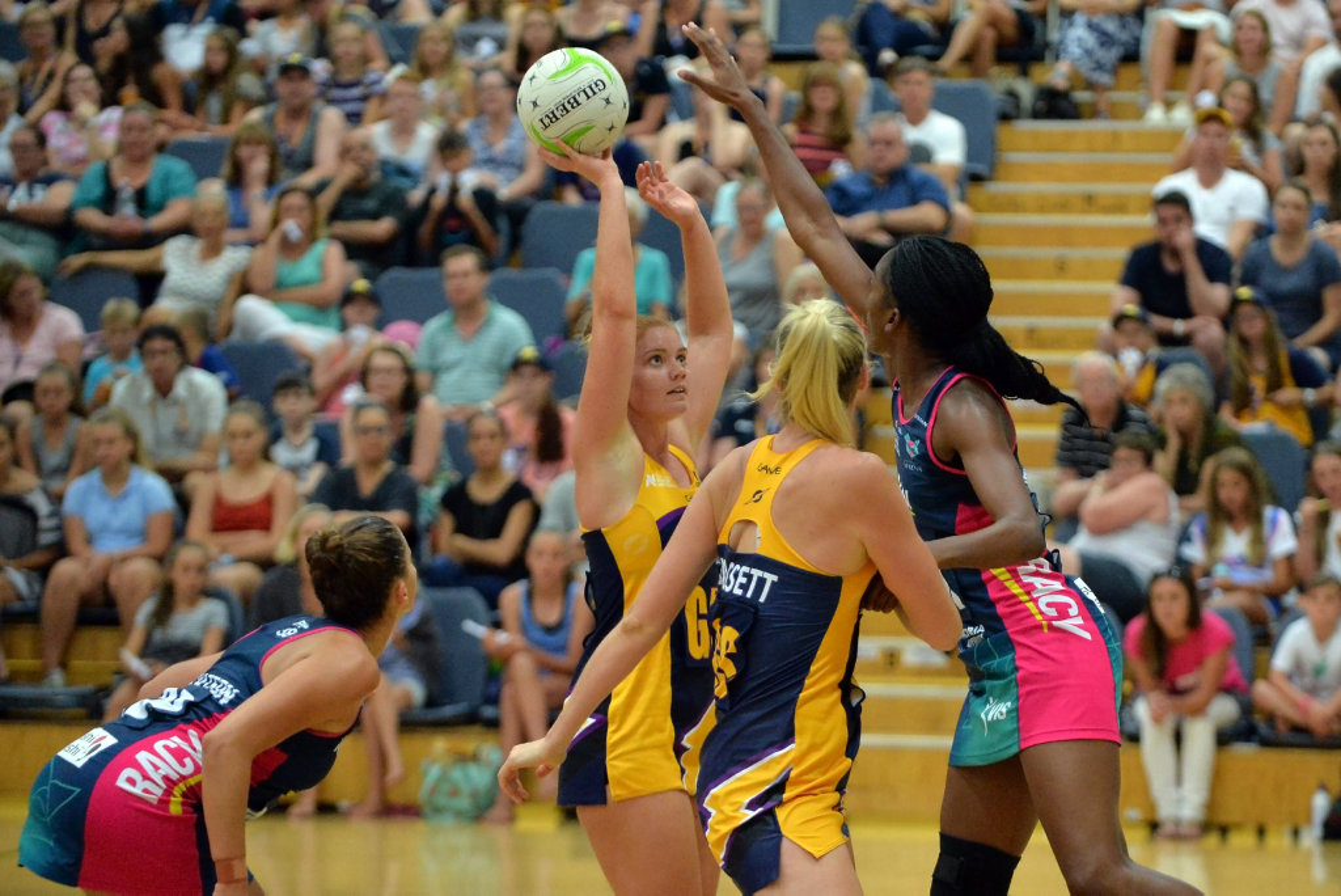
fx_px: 4472
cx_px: 670
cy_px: 448
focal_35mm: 120
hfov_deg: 17.1
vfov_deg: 11.4
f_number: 2.8
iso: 6400
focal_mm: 120
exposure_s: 1/800
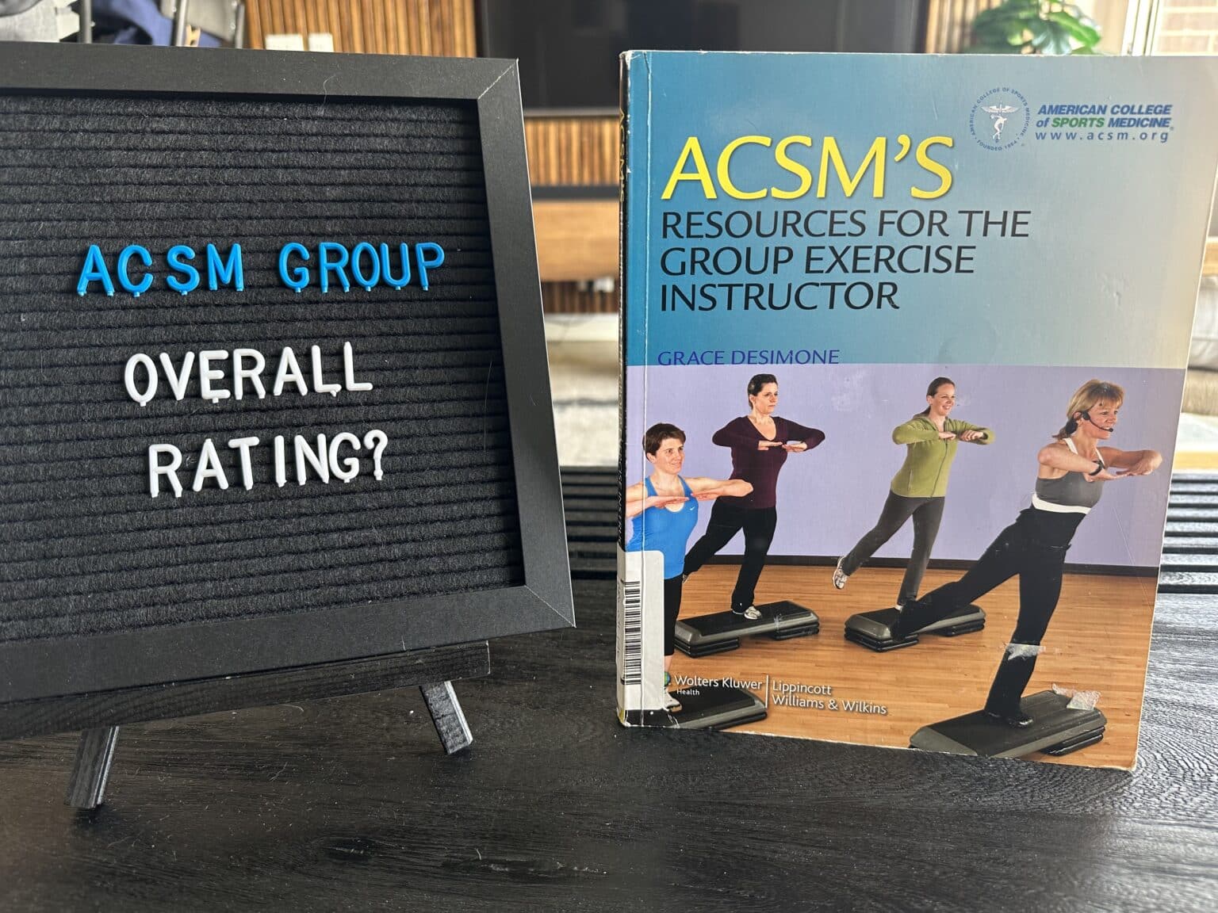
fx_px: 844
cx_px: 609
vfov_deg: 56.8
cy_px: 456
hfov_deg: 71.6
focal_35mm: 24
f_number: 1.78
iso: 125
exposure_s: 1/60
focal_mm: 6.86
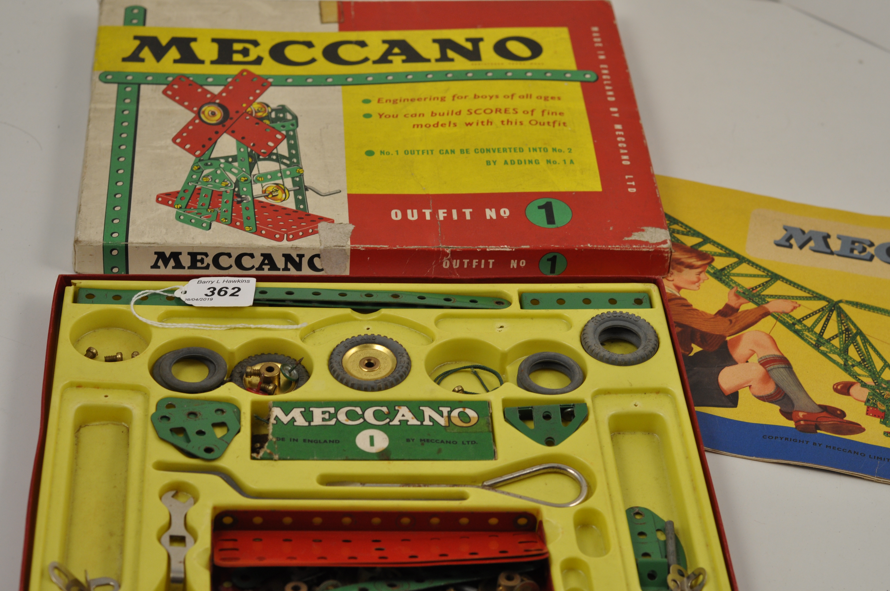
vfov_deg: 18.1
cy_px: 296
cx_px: 445
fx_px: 1852
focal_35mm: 75
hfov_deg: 27.0
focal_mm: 50
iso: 400
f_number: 5.6
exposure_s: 1/125
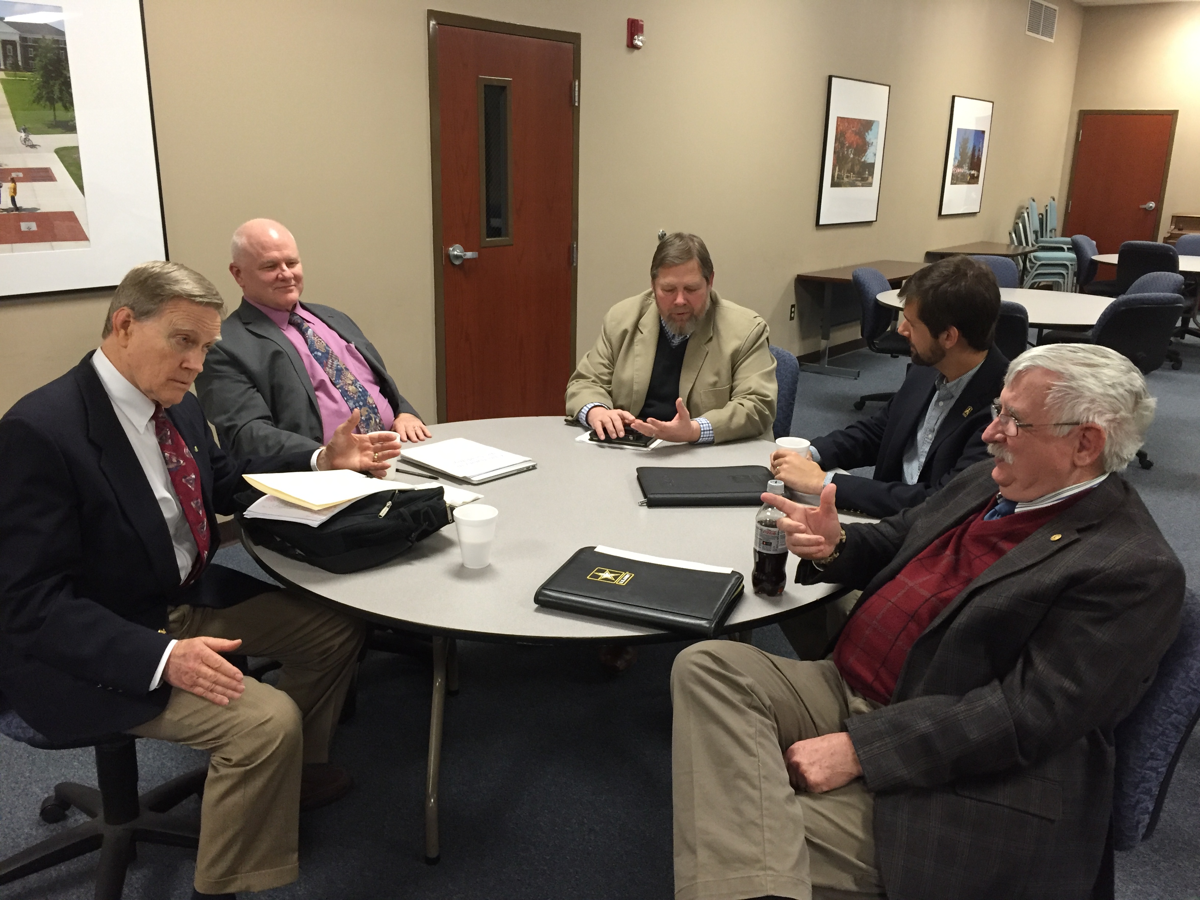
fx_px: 1005
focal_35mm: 29
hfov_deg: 61.7
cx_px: 600
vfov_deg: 48.2
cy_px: 450
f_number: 2.2
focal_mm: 4.15
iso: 160
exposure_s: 1/30
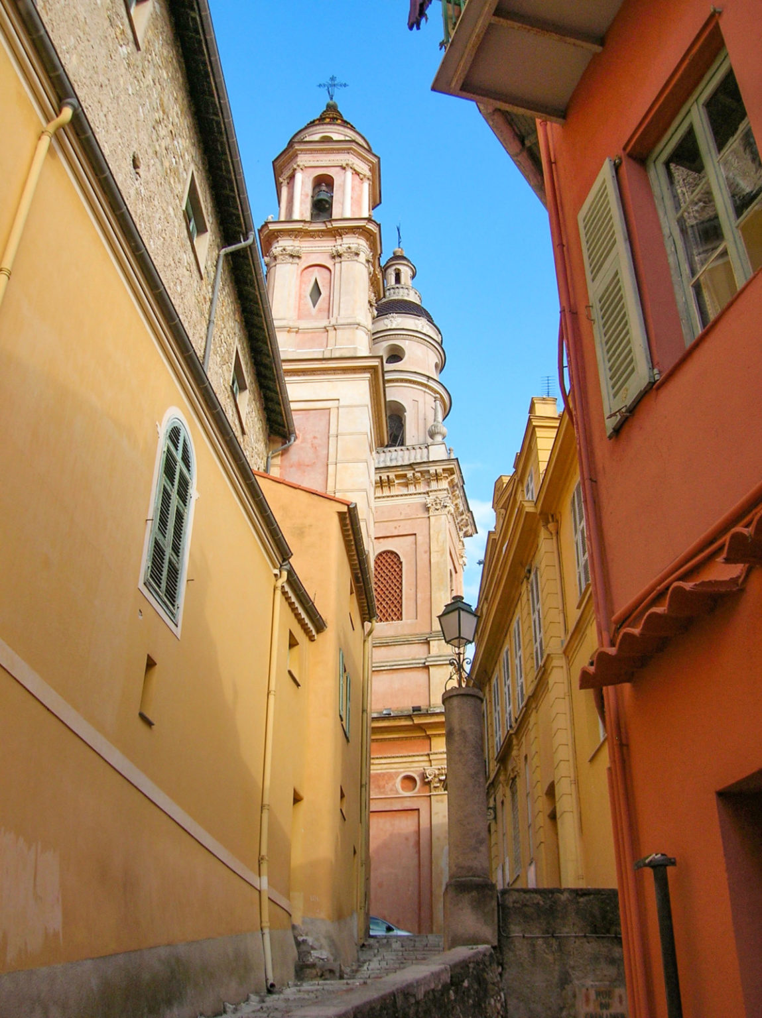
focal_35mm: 34
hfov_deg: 41.7
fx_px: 1000
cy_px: 509
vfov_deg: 54.0
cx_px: 381
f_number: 4.9
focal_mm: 5.7
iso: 50
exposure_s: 1/215
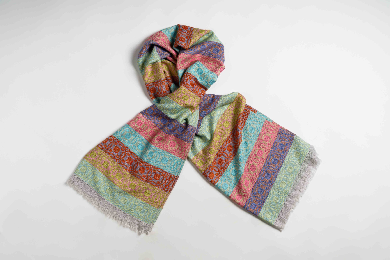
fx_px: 498
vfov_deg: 29.2
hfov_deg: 42.7
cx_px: 195
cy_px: 130
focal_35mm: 46
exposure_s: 1/125
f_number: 11
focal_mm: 46
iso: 160
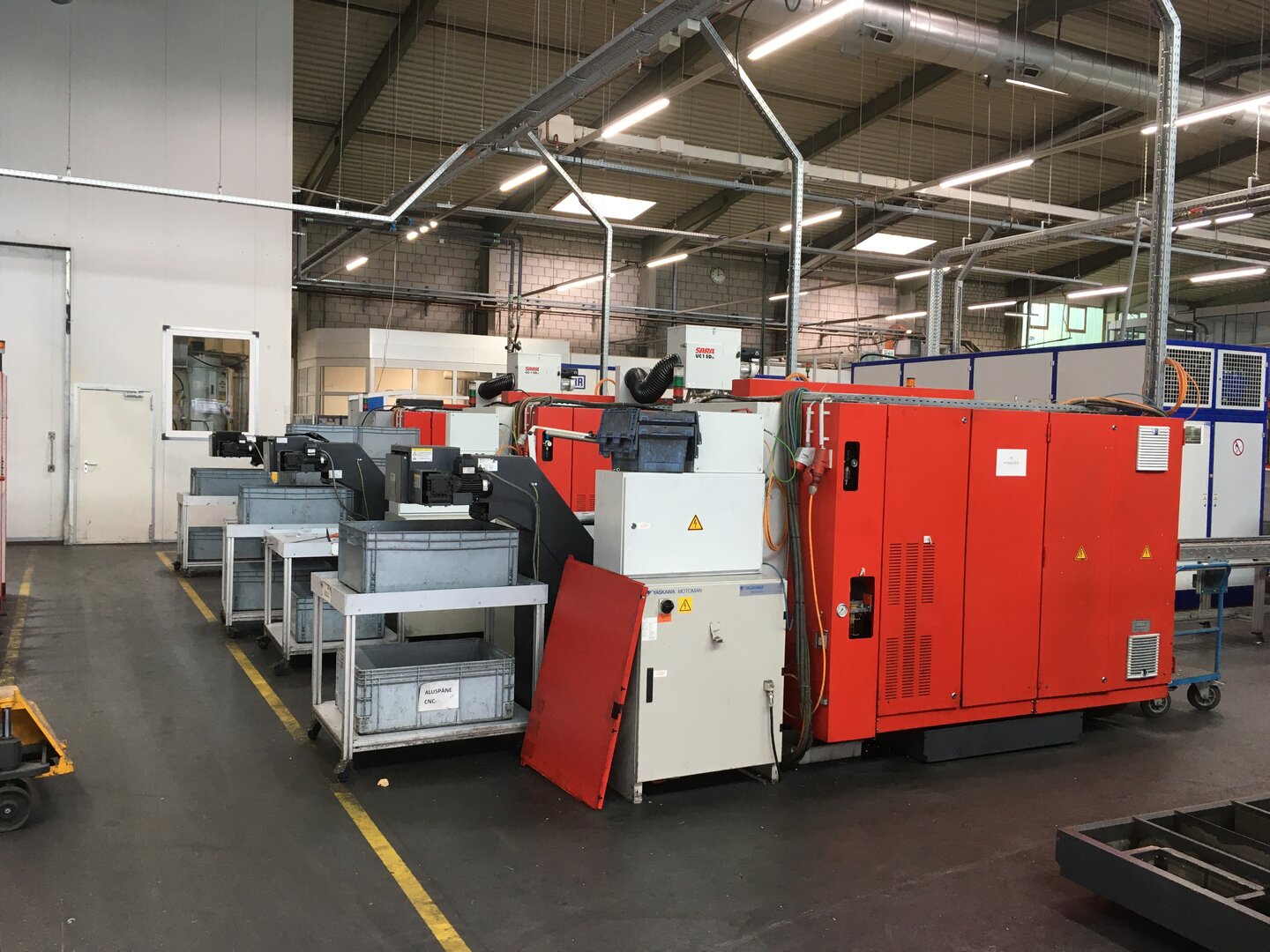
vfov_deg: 48.2
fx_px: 1064
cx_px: 635
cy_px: 476
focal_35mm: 29
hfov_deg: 61.7
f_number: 2.2
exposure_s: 1/33
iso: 40
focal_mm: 4.15
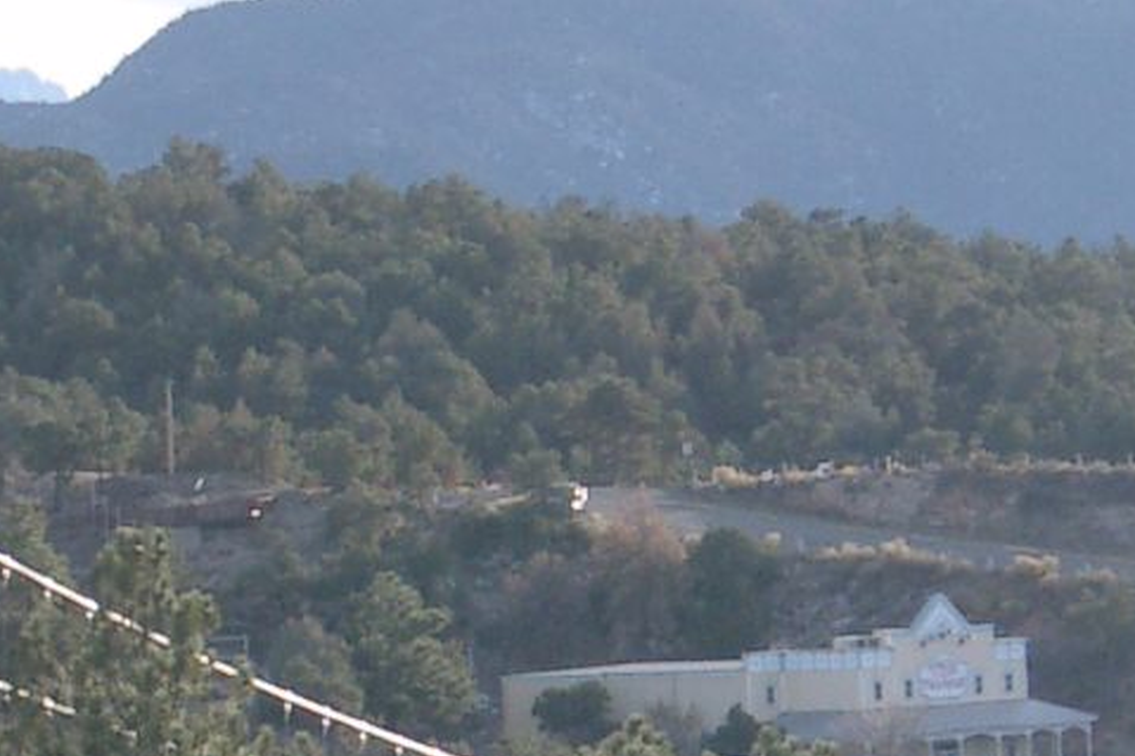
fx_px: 12259
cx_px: 967
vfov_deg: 3.5
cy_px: 886
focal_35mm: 389
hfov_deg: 5.3
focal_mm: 22.8
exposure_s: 1/250
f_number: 4.8
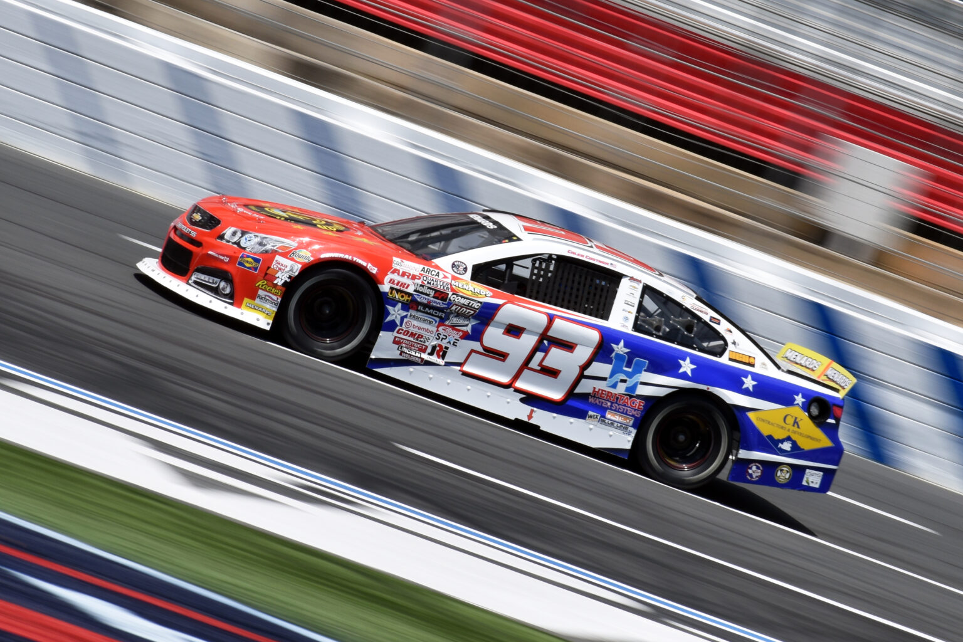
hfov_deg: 8.3
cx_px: 482
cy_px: 321
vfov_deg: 5.6
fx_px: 6620
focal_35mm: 248
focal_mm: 165
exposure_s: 1/200
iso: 100
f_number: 16
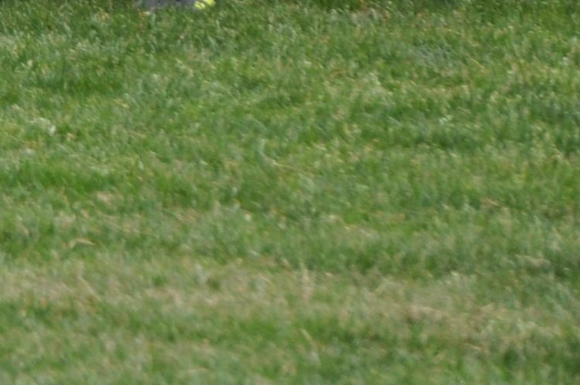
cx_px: -1026
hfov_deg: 2.3
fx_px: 14543
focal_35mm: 904
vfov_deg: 1.5
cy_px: -408
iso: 250
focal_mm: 105
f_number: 5.6
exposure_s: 1/500
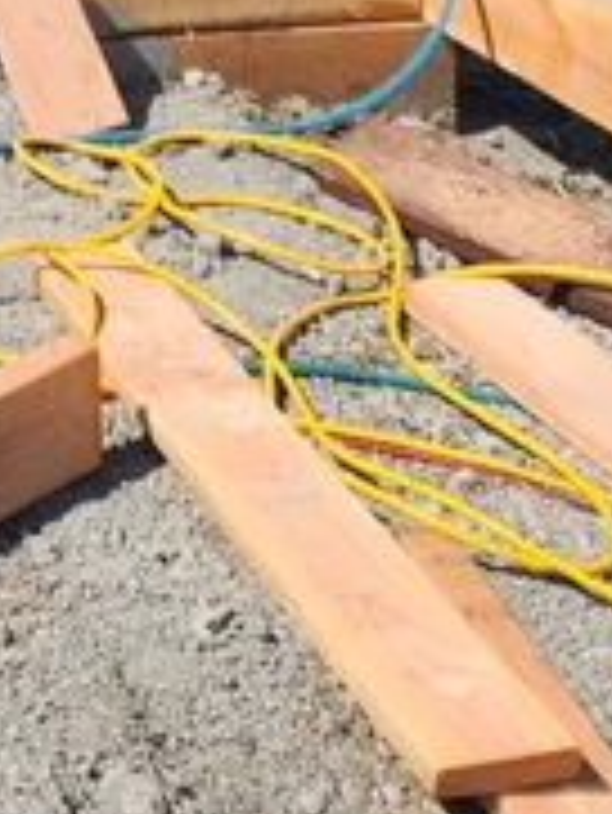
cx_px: -788
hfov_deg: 11.5
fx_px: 2590
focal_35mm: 110
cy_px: -911
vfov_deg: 14.3
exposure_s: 1/1222
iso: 20
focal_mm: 5.4
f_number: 1.8
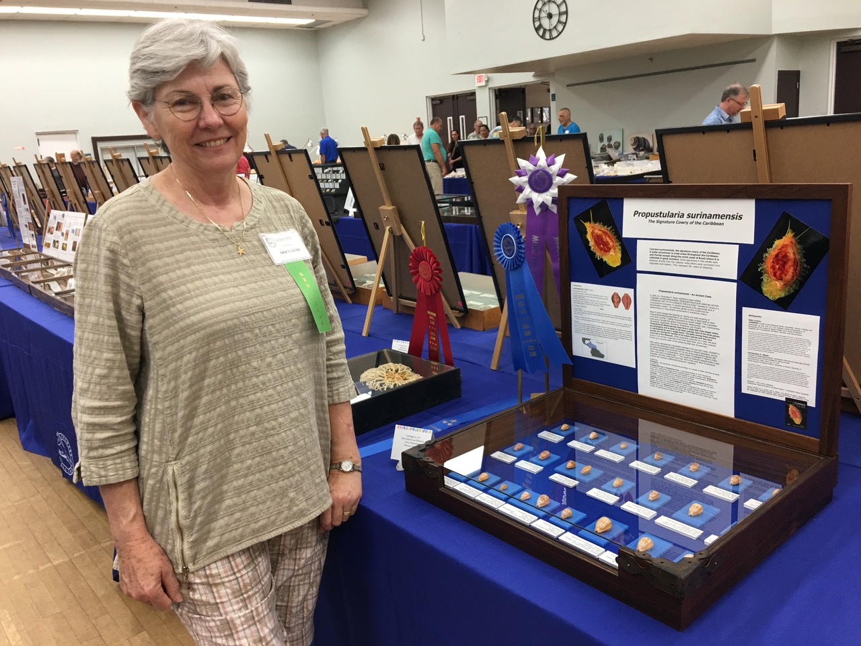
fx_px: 721
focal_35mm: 29
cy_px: 323
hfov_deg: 61.7
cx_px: 430
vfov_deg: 48.2
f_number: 2.2
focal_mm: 4.15
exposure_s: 1/30
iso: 40
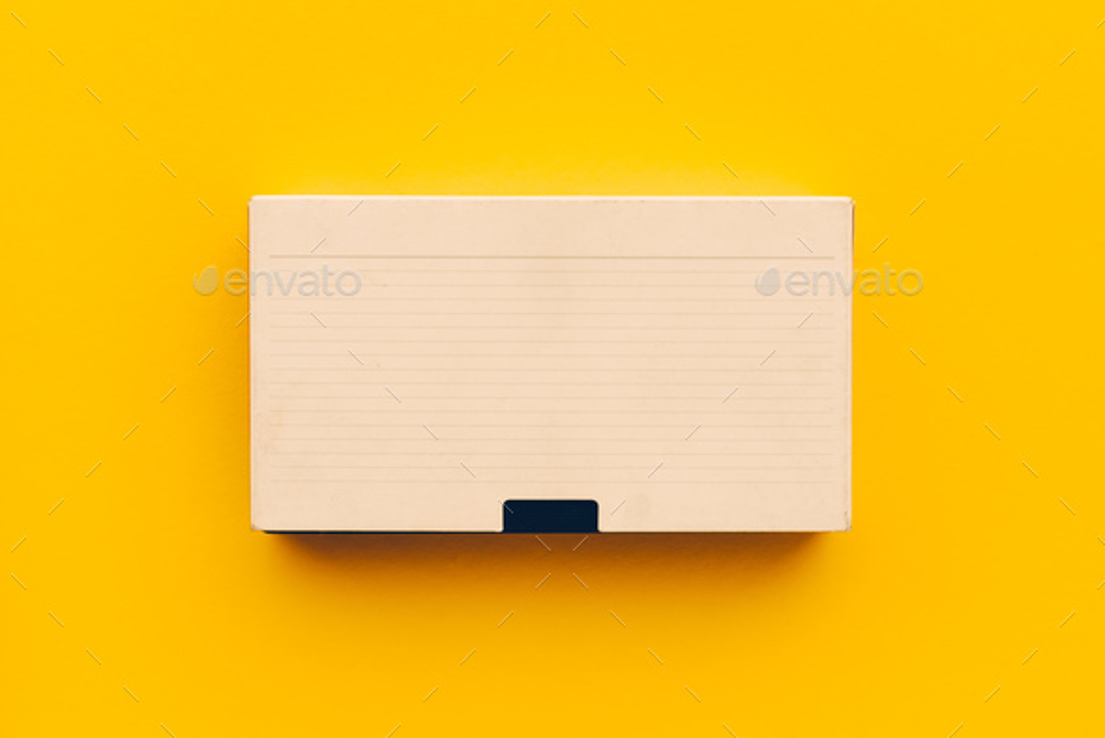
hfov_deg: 54.4
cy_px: 369
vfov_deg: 37.9
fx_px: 1075
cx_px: 552
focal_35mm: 35
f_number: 5.6
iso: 200
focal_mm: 35
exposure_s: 1/60
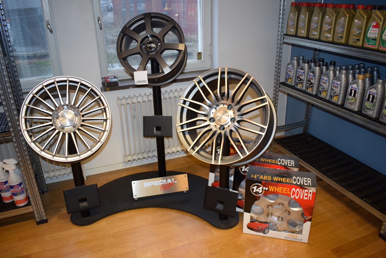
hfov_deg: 67.4
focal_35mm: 27
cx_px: 193
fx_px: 290
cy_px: 129
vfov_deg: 47.9
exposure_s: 1/80
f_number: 4.5
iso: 800
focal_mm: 18
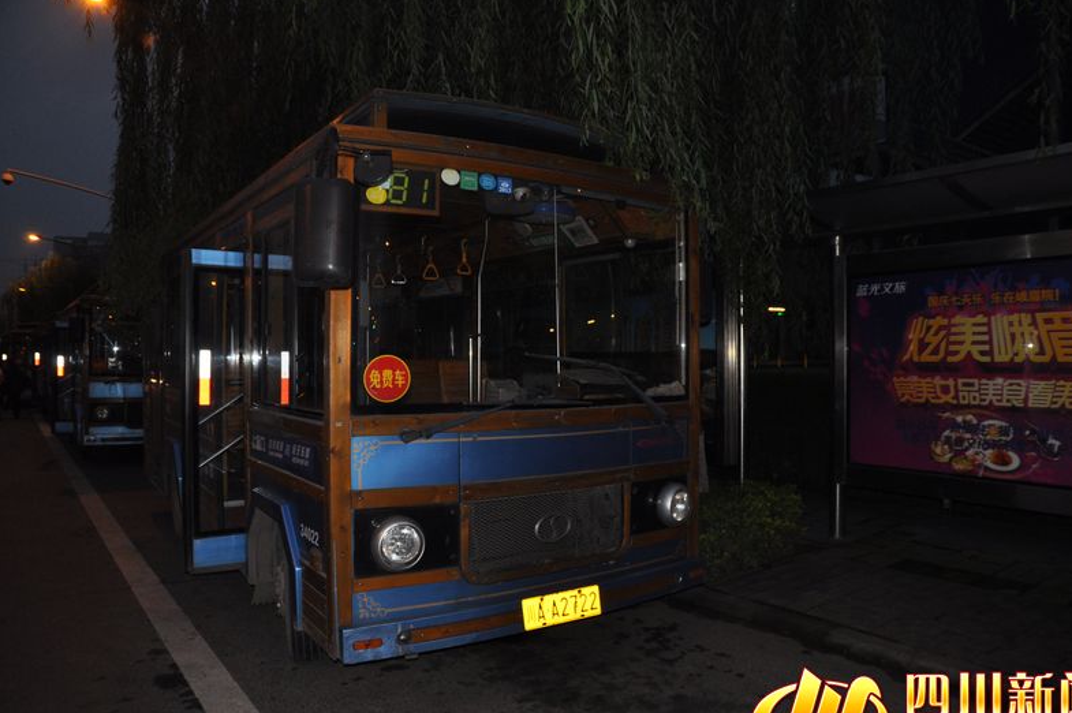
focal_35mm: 26
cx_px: 579
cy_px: 379
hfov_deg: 69.3
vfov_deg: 49.4
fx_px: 774
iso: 640
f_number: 4.5
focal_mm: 16
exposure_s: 1/60
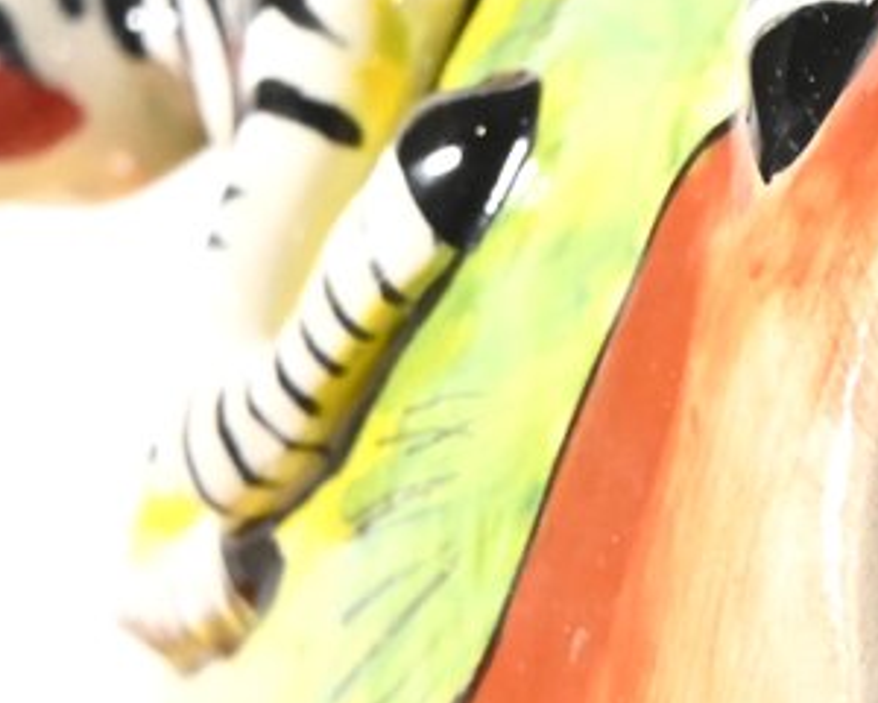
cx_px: 1920
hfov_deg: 2.9
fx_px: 17072
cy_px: 696
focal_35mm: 657
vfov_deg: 2.4
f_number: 11
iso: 4000
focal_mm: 105
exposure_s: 1/200
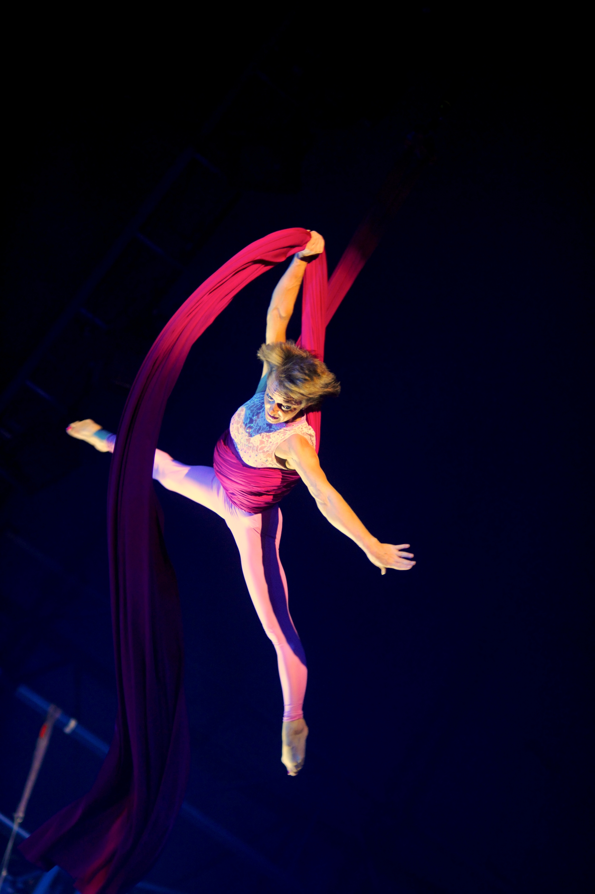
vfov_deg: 15.2
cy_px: 447
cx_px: 298
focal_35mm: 135
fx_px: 3351
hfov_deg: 10.1
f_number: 2.8
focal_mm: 135
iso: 2500
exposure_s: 1/250
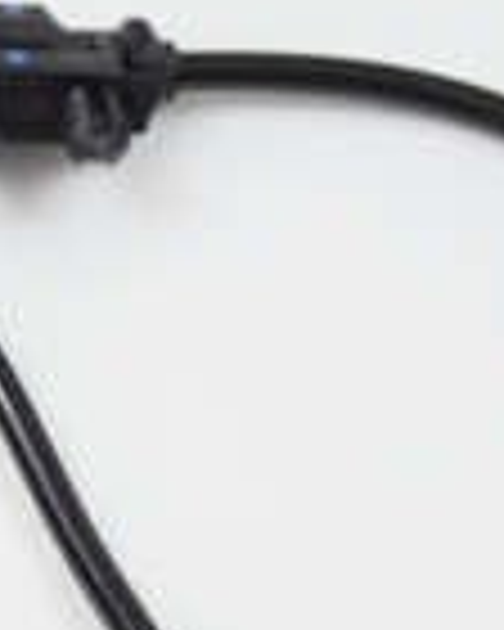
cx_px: -230
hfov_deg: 5.0
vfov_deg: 6.2
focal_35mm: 310
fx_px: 5780
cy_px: 398
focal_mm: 48
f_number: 5.3
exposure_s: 1/60
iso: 1400
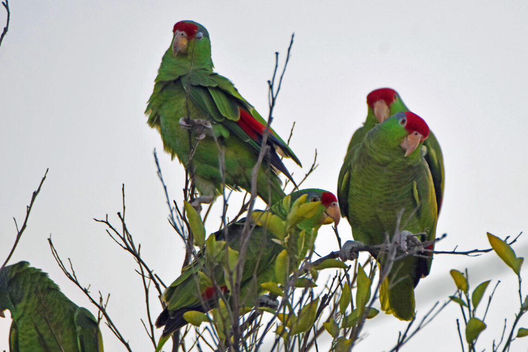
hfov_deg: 2.3
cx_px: 264
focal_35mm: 900
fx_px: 13199
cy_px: 176
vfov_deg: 1.5
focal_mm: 600
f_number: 6.3
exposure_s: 1/250
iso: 1000
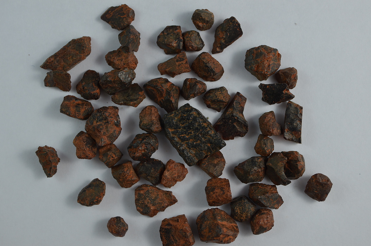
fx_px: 679
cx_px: 186
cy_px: 123
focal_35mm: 66
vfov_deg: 20.5
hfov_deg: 30.6
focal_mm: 44
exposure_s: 1/60
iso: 400
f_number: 7.1
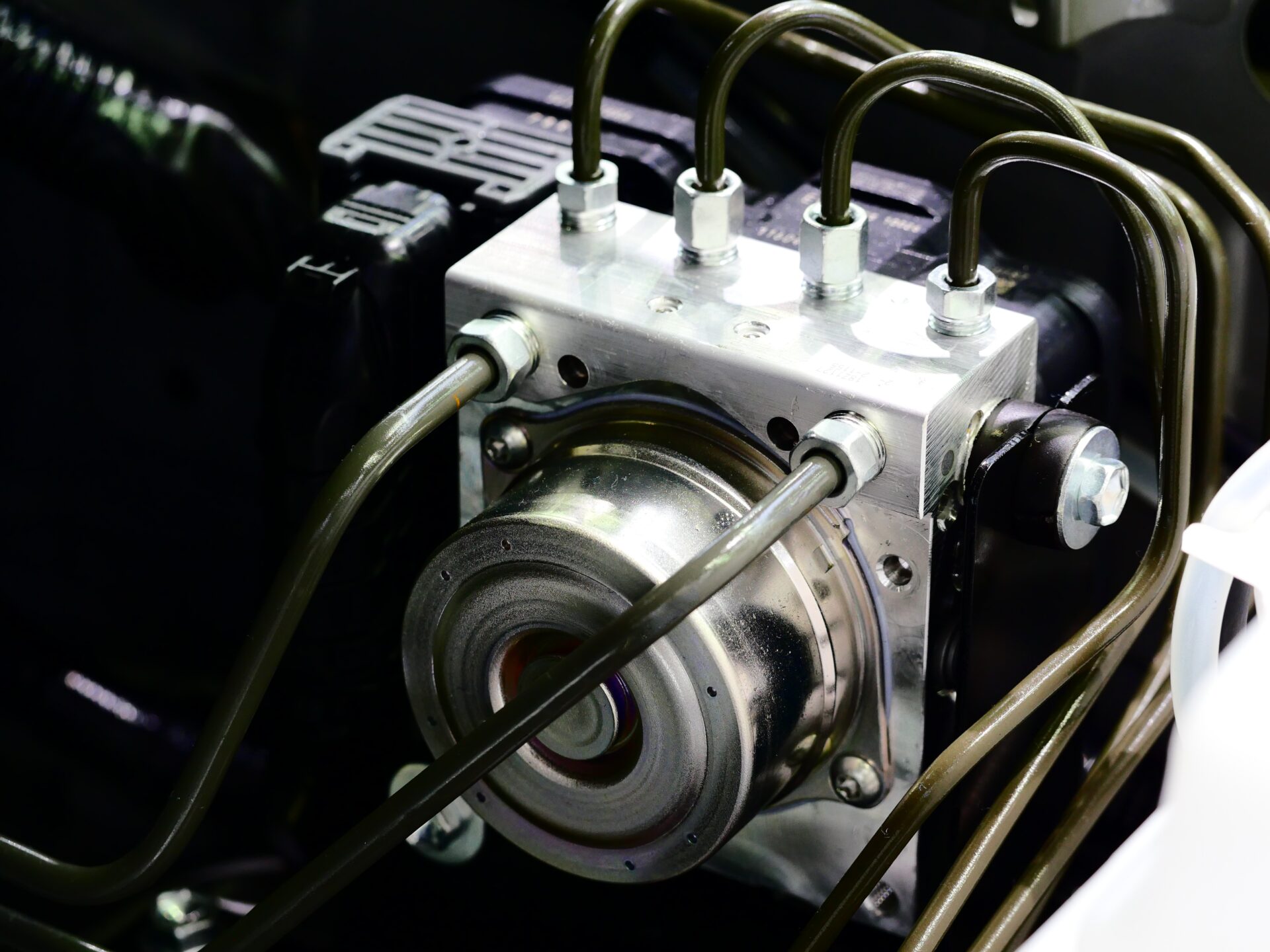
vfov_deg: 12.3
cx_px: 635
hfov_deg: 16.4
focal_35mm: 120
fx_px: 4403
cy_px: 476
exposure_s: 1/40
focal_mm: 60
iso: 1000
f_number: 4
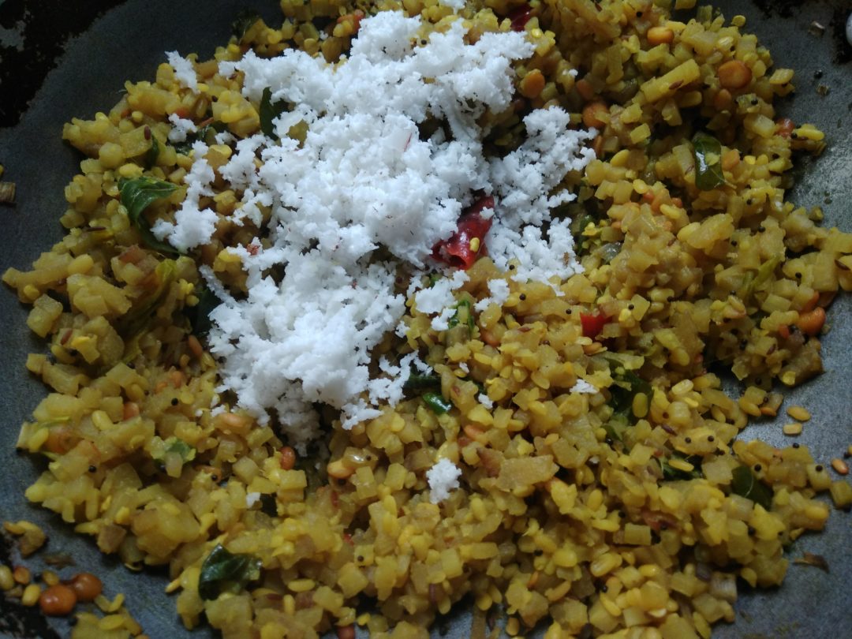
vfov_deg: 63.4
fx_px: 517
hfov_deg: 79.0
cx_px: 426
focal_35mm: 21
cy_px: 320
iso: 250
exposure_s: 1/33
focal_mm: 3.57
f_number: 2
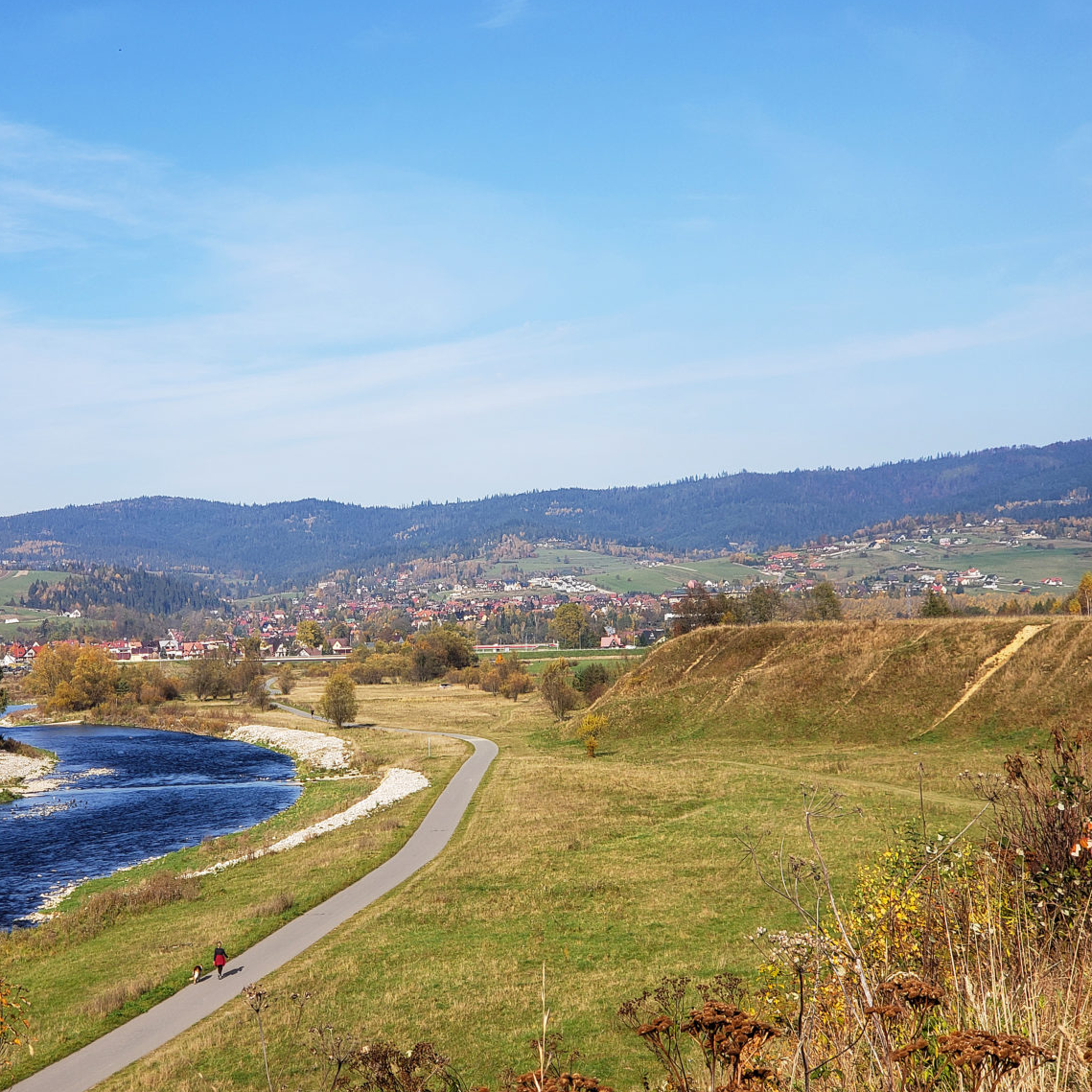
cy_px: 549
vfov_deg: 27.7
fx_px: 2213
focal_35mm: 62
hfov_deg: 27.6
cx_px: 410
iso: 32
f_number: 2.4
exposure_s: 1/677
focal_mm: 6
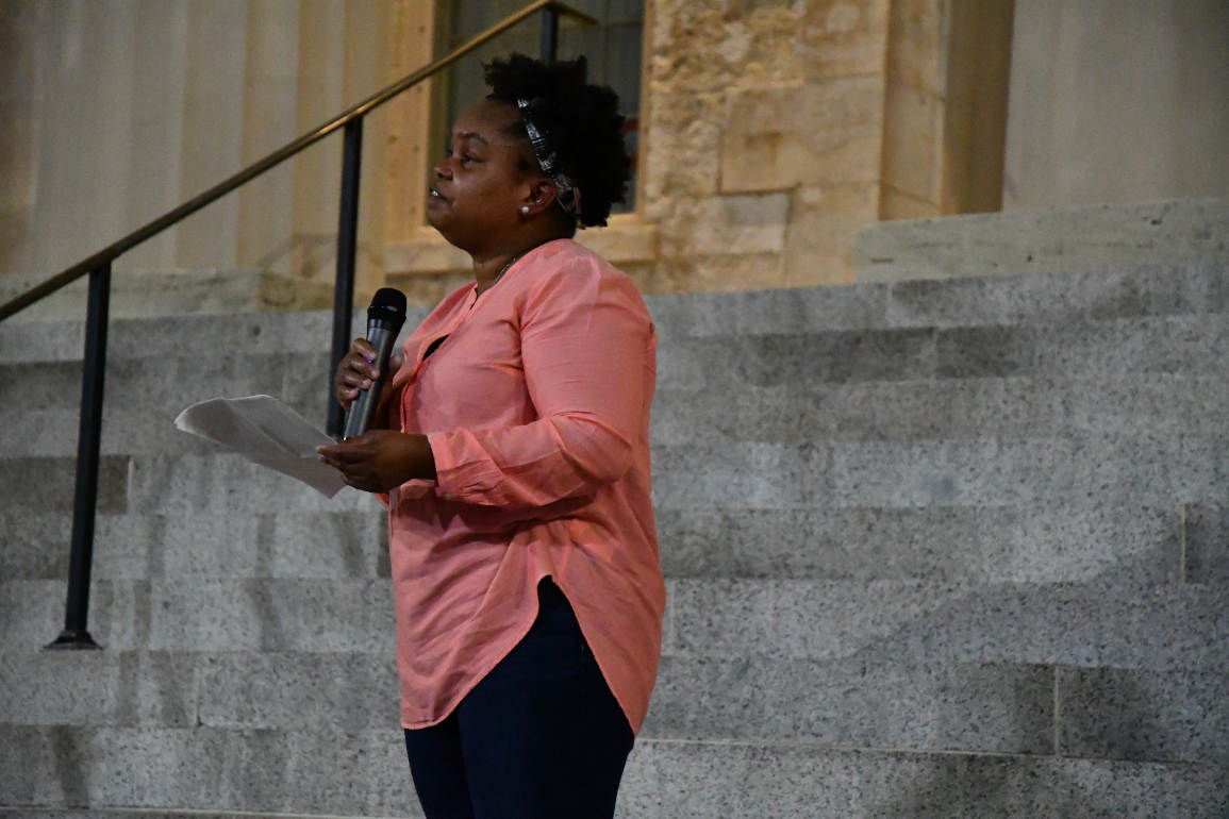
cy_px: 410
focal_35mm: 93
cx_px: 614
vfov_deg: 14.7
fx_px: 3175
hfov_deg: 21.9
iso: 12800
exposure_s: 1/125
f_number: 4
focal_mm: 62
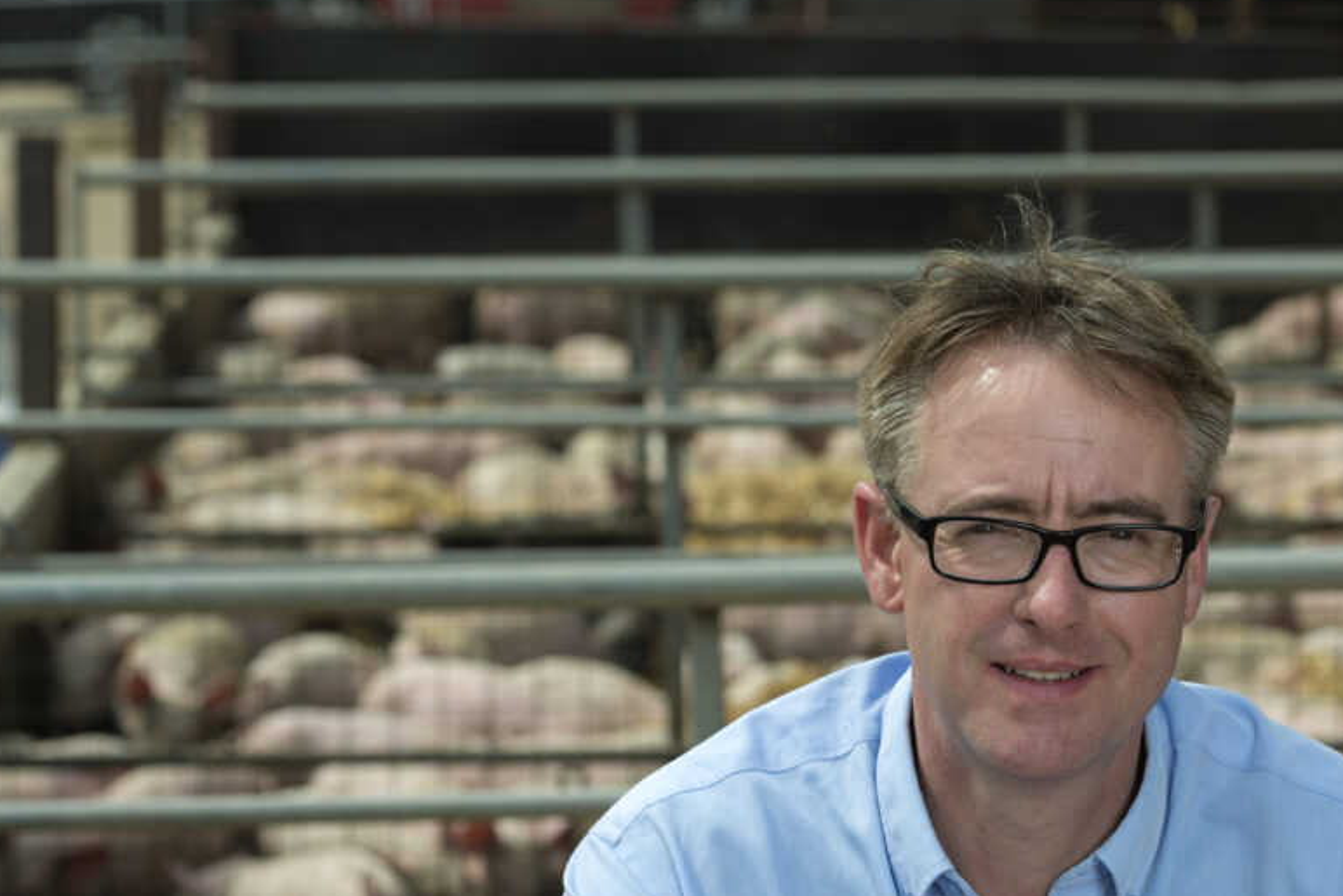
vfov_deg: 7.5
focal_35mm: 183
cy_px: 851
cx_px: 934
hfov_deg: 11.2
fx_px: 6828
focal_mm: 92
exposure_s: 1/250
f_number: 6.3
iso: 64
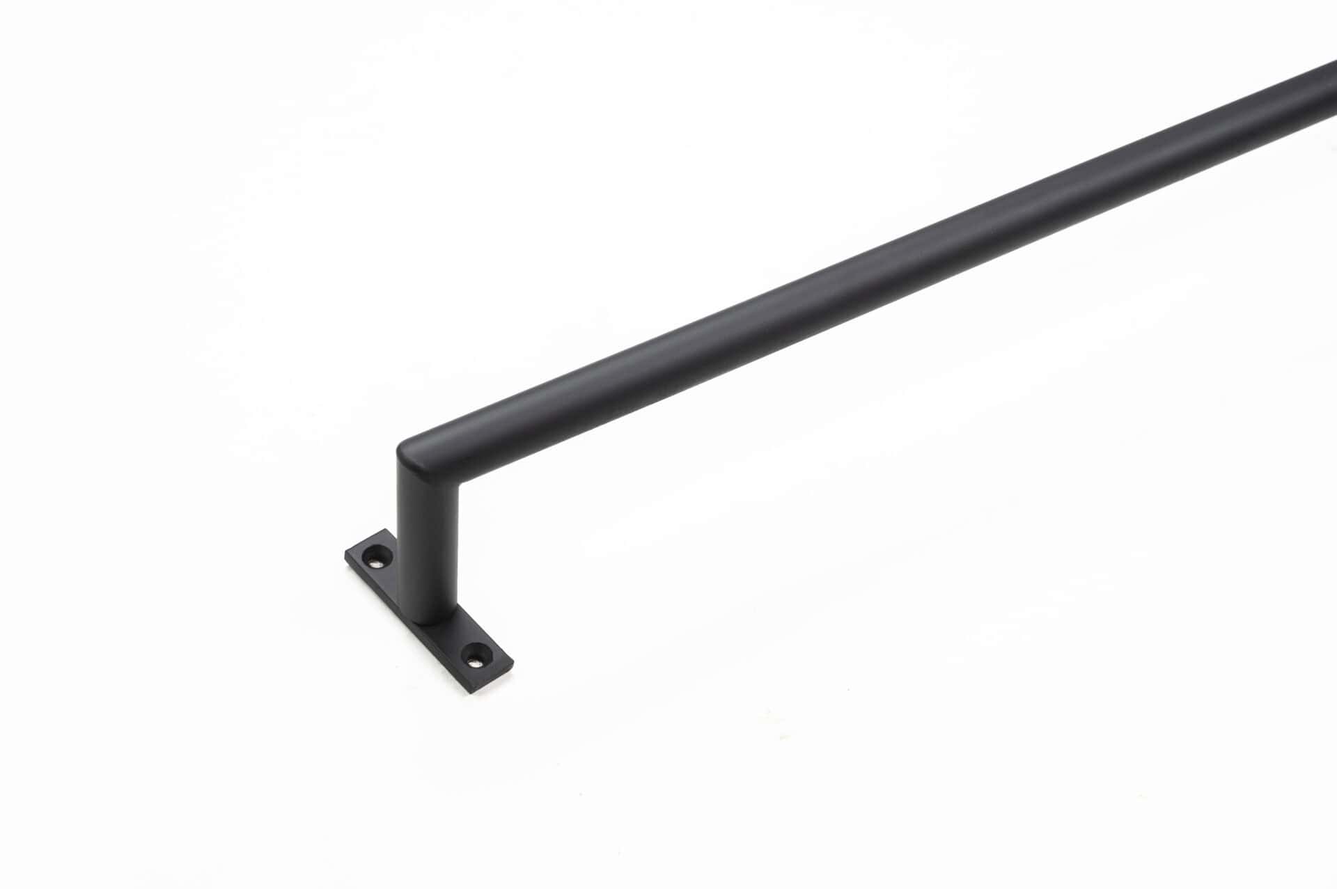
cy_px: 444
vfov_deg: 19.4
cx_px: 668
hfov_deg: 28.9
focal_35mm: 70
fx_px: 2598
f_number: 8
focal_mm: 70
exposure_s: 1/80
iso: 200
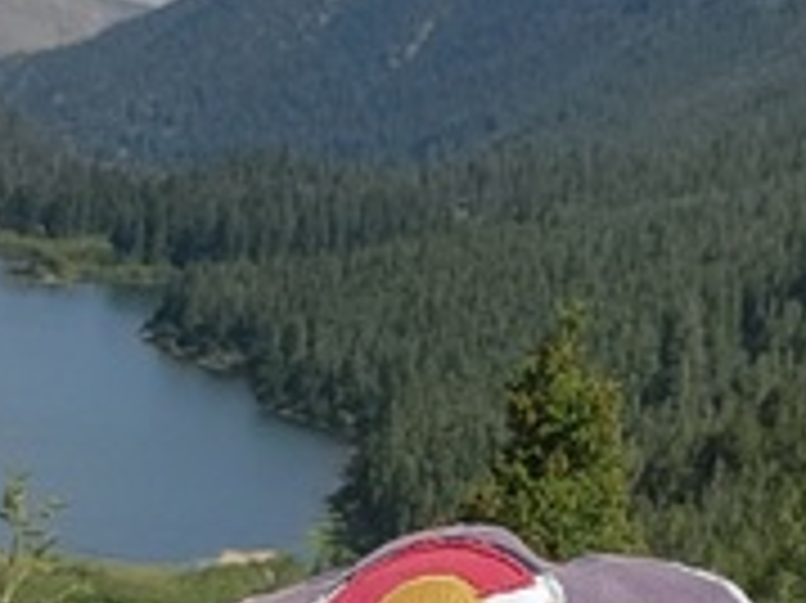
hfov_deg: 16.5
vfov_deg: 12.4
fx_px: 2606
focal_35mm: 112
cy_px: 963
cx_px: -284
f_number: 2.2
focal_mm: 3.3
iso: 50
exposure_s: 1/3333
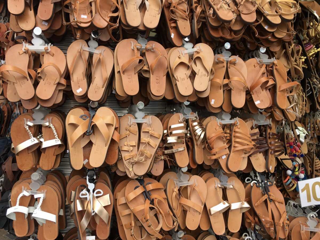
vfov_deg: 48.2
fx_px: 268
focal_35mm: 29
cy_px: 120
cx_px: 160
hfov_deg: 61.7
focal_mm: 4.15
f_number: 2.2
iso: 25
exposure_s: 1/243
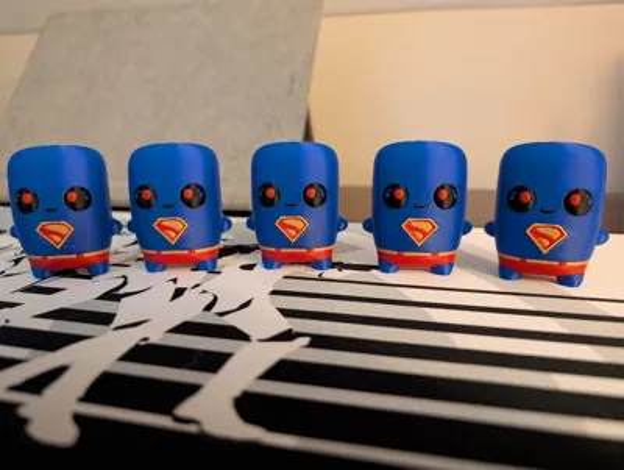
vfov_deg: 56.9
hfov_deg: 71.5
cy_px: 235
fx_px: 433
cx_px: 312
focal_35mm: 24
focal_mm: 6.9
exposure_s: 1/25
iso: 1548
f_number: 1.68
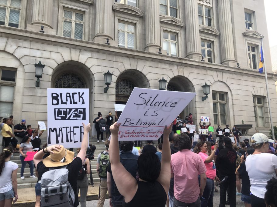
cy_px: 104
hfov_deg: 63.5
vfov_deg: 49.7
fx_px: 224
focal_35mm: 28
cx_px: 138
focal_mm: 3.99
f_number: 1.8
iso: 20
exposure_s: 1/527
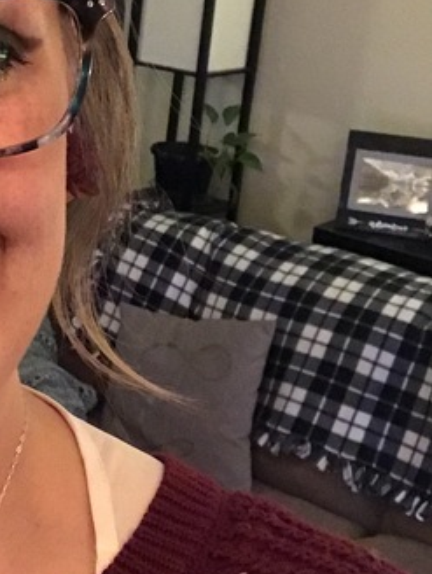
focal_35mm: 78
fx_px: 1295
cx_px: -92
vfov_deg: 24.8
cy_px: 178
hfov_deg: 18.0
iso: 400
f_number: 2.2
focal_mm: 2.87
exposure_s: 1/15
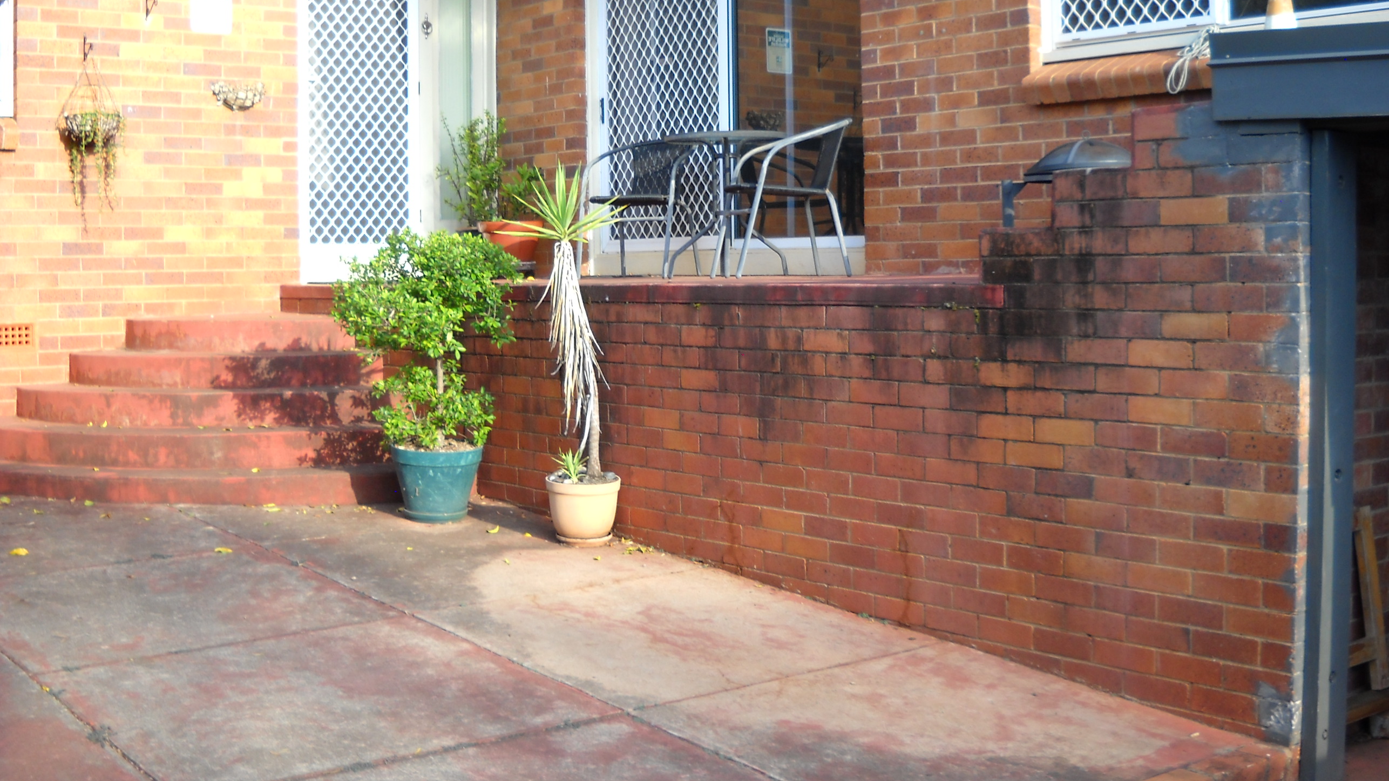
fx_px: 1657
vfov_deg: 26.5
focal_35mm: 45
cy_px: 345
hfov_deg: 45.5
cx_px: 691
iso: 64
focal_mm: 6.72
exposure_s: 1/67
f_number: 3.1
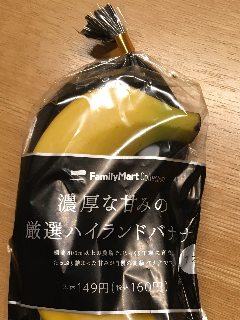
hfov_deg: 30.3
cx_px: 125
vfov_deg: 38.5
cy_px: 244
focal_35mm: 48
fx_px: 444
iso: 64
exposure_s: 1/30
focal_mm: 4.15
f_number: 2.2
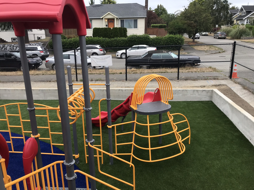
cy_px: 95
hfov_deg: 63.4
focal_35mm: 28
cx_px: 127
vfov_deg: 49.7
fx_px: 205
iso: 20
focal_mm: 3.99
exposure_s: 1/314
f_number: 1.8
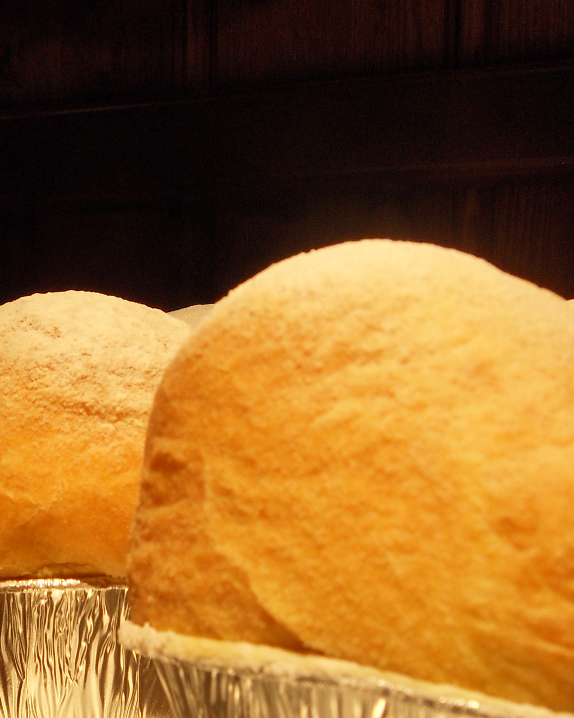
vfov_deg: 28.9
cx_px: 113
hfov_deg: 23.2
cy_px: 499
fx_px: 1380
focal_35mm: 65
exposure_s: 1/90
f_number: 3.5
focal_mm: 6.3
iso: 80
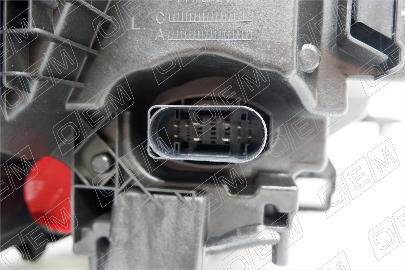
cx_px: 202
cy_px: 135
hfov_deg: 73.7
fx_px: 270
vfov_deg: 53.1
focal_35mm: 24
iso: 3200
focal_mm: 16
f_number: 4
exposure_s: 1/26
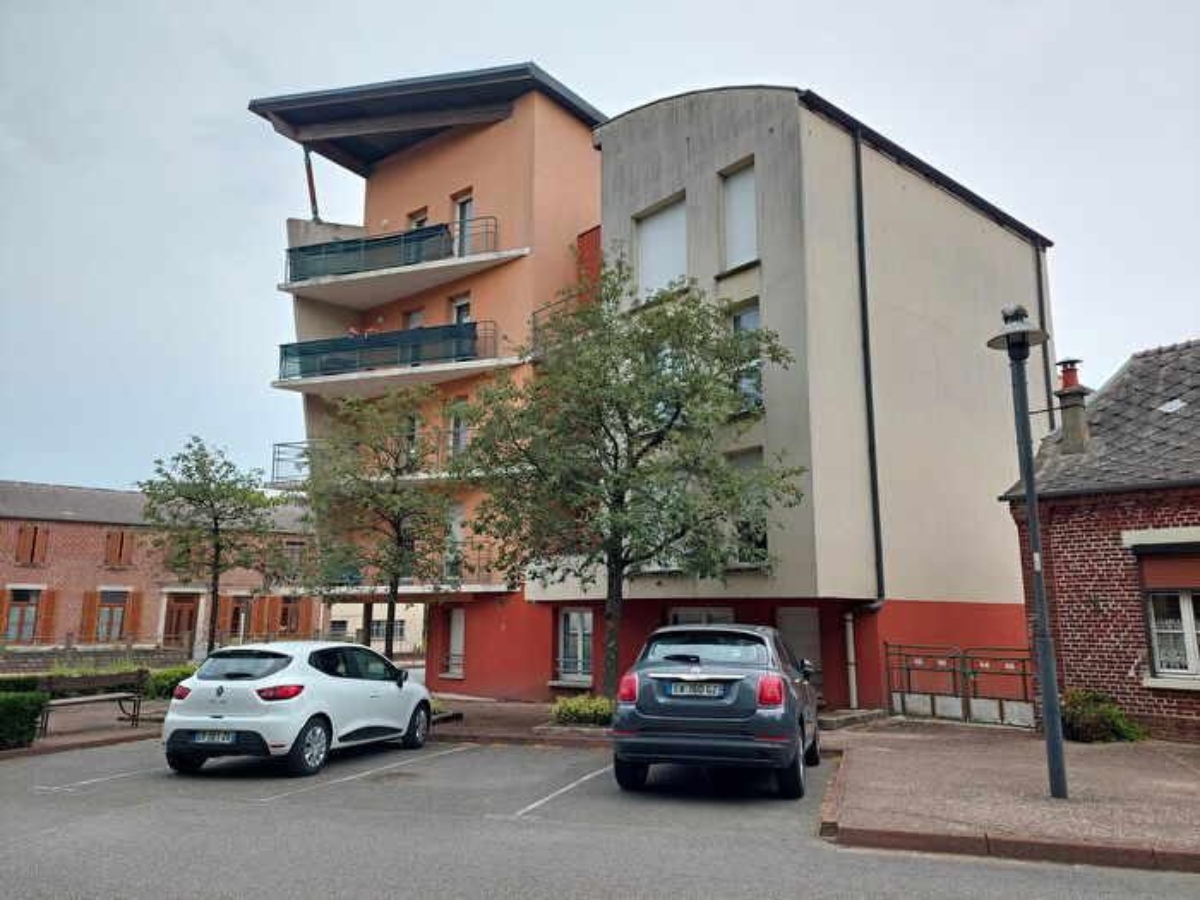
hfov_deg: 71.6
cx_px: 600
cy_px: 450
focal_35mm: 24
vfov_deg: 56.8
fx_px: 832
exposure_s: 1/496
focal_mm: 5.23
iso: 40
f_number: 1.8
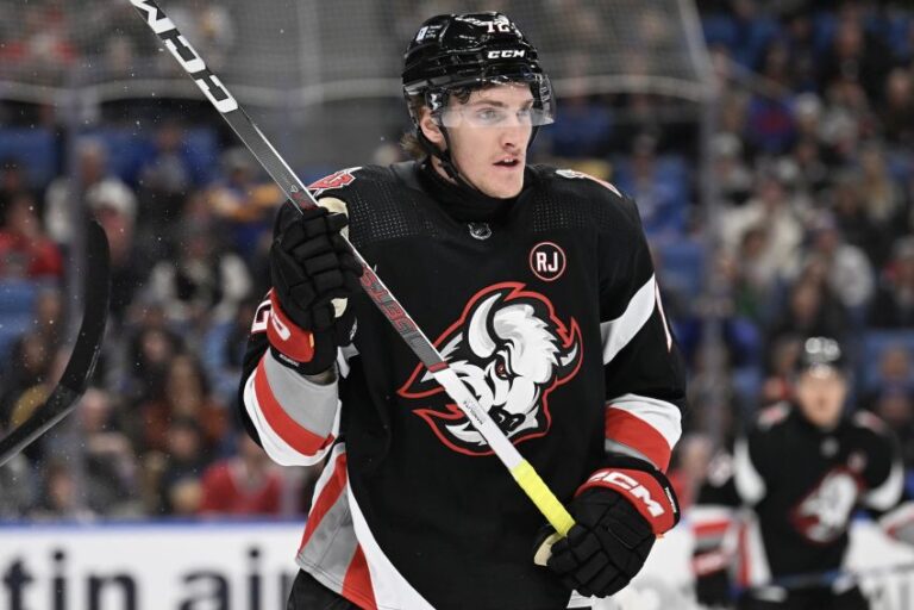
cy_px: 305
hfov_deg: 13.7
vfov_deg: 9.1
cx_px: 457
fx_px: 3808
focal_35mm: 150
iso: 3200
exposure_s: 1/1600
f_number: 3.5
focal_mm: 150
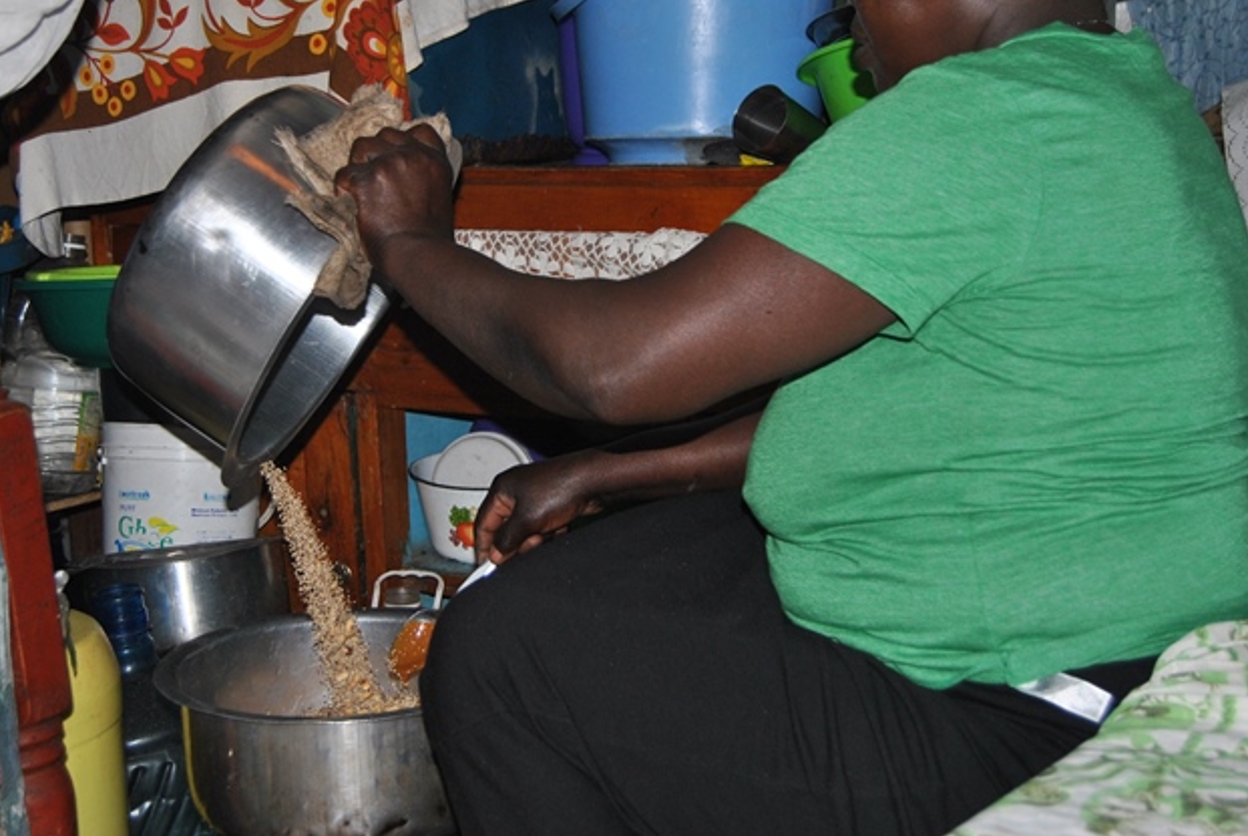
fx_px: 2014
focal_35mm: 58
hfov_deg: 34.3
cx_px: 514
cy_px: 305
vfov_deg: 23.4
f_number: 4.2
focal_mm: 30
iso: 200
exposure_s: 1/60
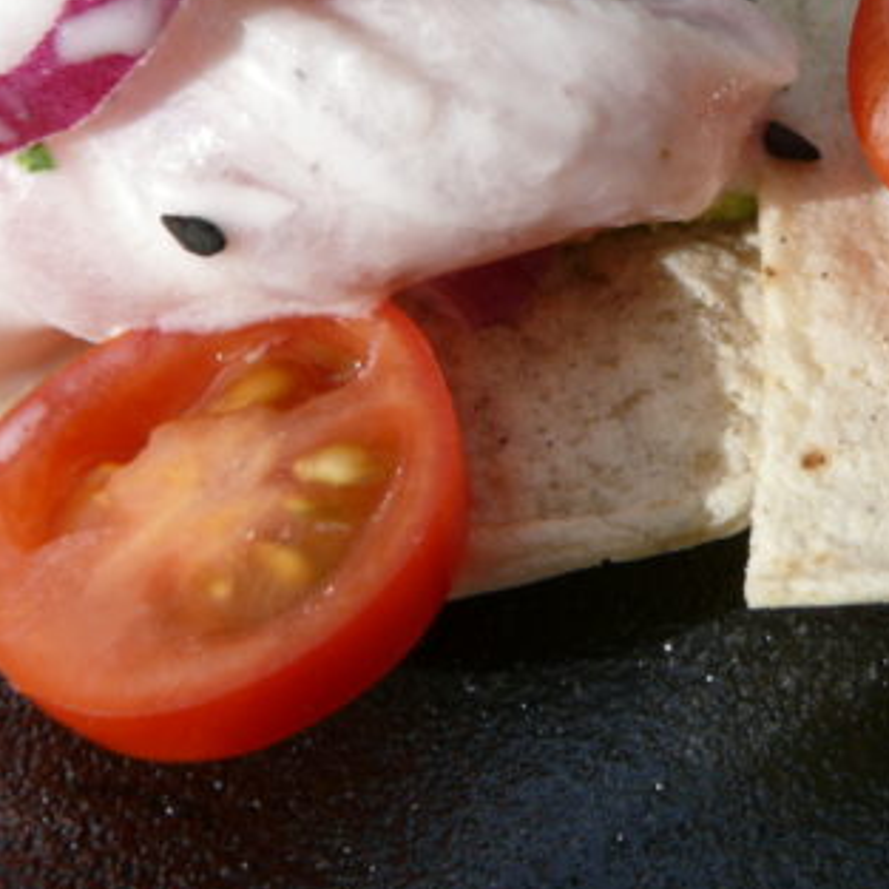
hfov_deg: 22.7
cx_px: 588
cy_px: 114
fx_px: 2208
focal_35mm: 76
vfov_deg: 22.3
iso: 100
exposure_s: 1/500
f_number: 5.6
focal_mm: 7.4
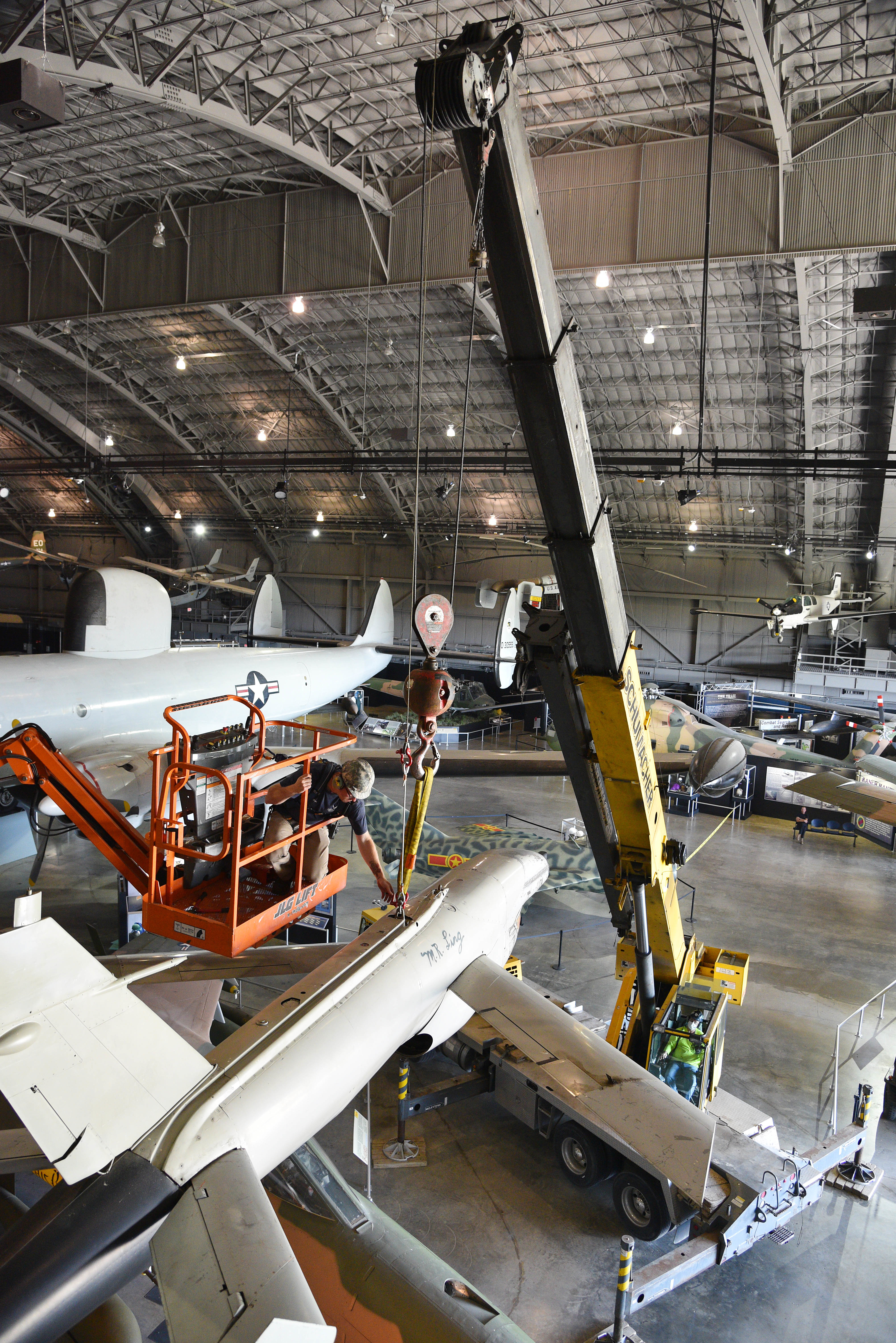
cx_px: 448
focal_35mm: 24
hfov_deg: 53.2
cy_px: 672
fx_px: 895
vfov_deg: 73.7
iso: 1600
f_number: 5
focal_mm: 24
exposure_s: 1/80
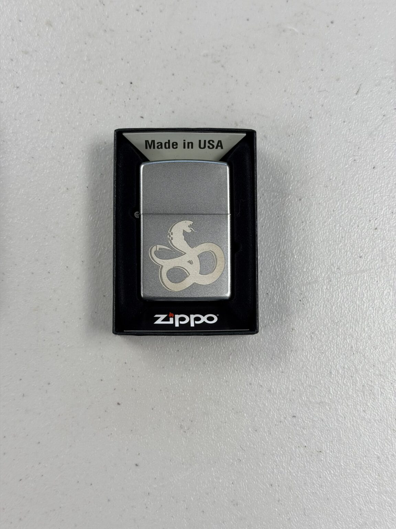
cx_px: 198
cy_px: 264
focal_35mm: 48
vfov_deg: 39.7
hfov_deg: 30.3
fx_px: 732
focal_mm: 6.76
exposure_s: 1/121
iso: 80
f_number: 1.78
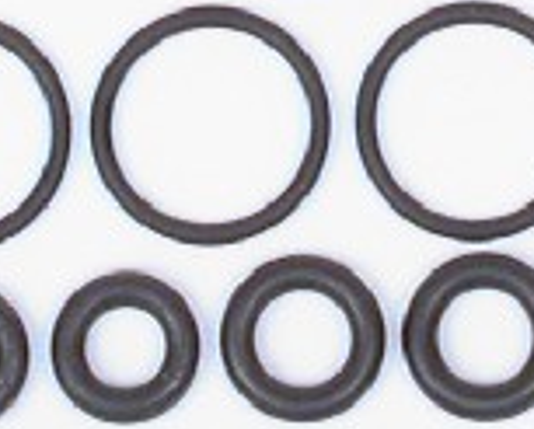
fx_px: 9928
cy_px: -645
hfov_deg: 3.1
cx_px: 304
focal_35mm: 627
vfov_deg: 2.5
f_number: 6.7
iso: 100
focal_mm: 16.9
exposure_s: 1.5
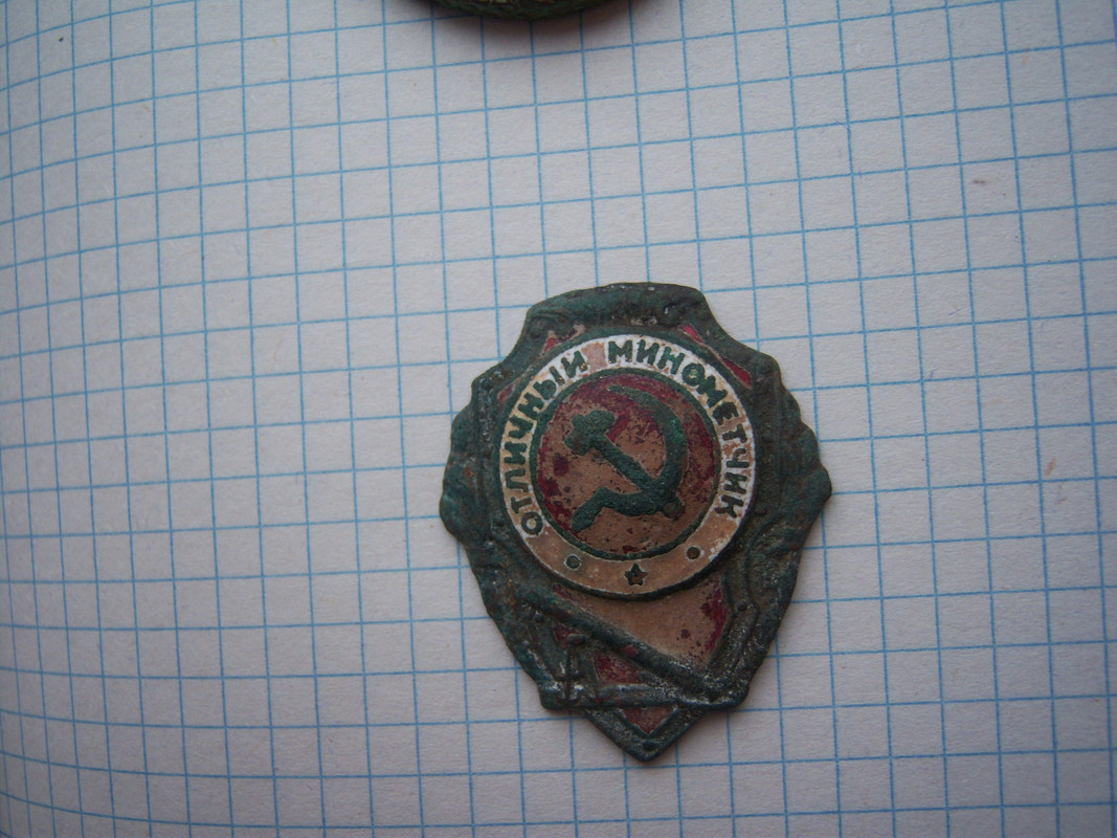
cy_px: 419
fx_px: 1162
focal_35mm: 36
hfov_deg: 51.4
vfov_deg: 39.6
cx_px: 558
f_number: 2.8
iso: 80
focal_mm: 7.5
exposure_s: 1/125
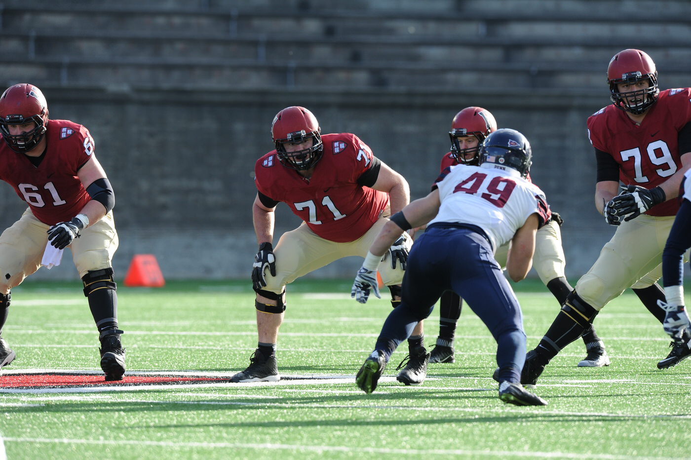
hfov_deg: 5.2
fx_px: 7674
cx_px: 346
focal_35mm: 400
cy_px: 230
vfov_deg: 3.4
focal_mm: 400
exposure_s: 1/1250
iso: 1000
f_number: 5
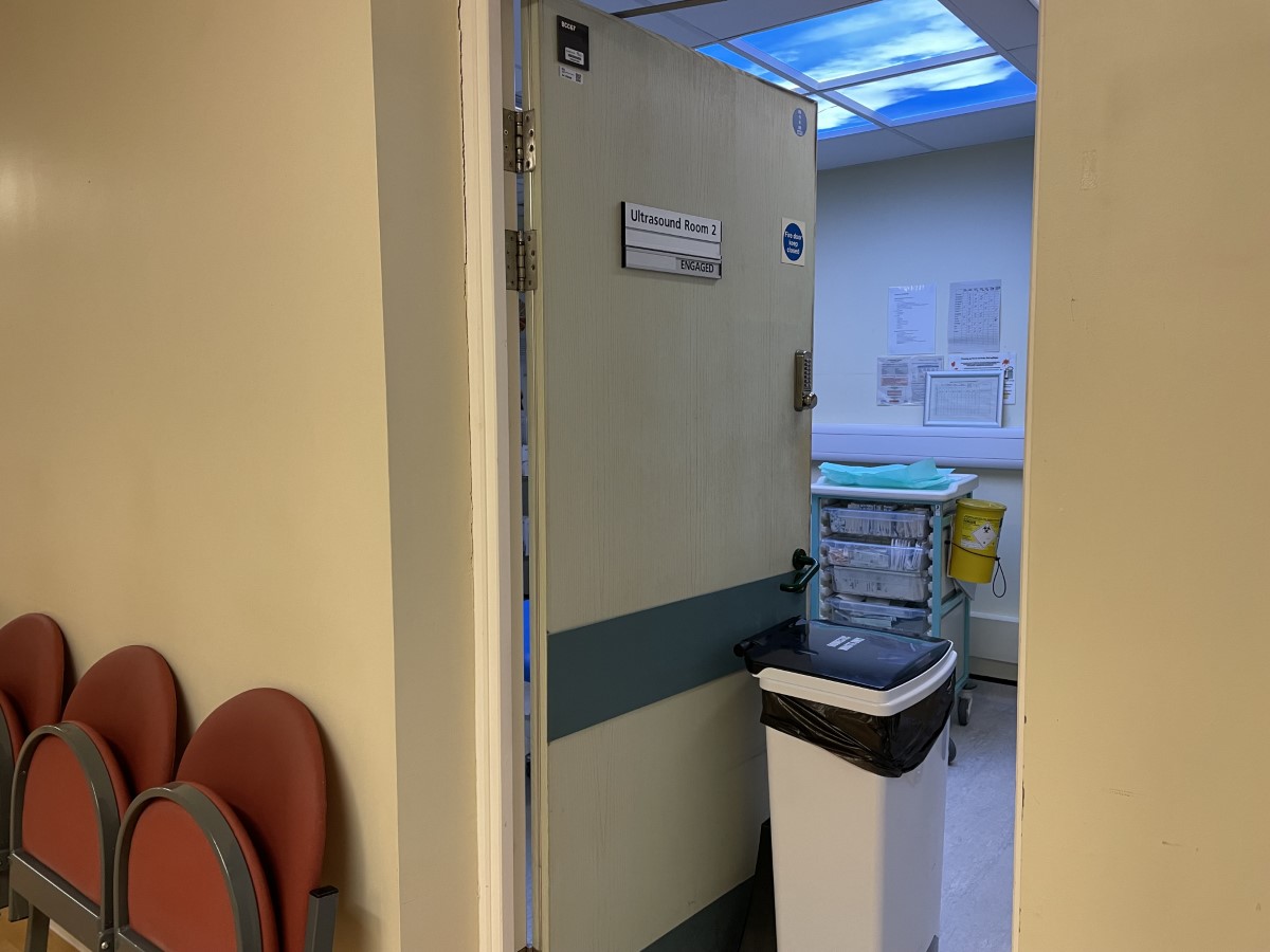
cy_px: 476
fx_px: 954
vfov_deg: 53.1
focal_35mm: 26
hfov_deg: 67.3
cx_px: 635
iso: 100
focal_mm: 4.2
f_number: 1.6
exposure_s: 1/50
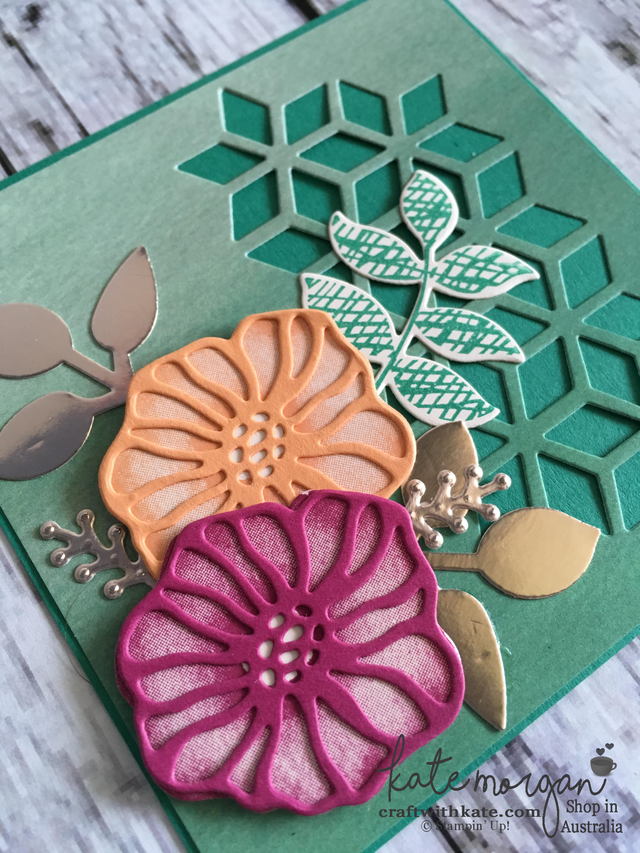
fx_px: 715
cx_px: 320
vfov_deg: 61.7
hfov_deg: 48.2
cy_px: 426
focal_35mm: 29
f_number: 2.2
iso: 125
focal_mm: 4.15
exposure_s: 1/33
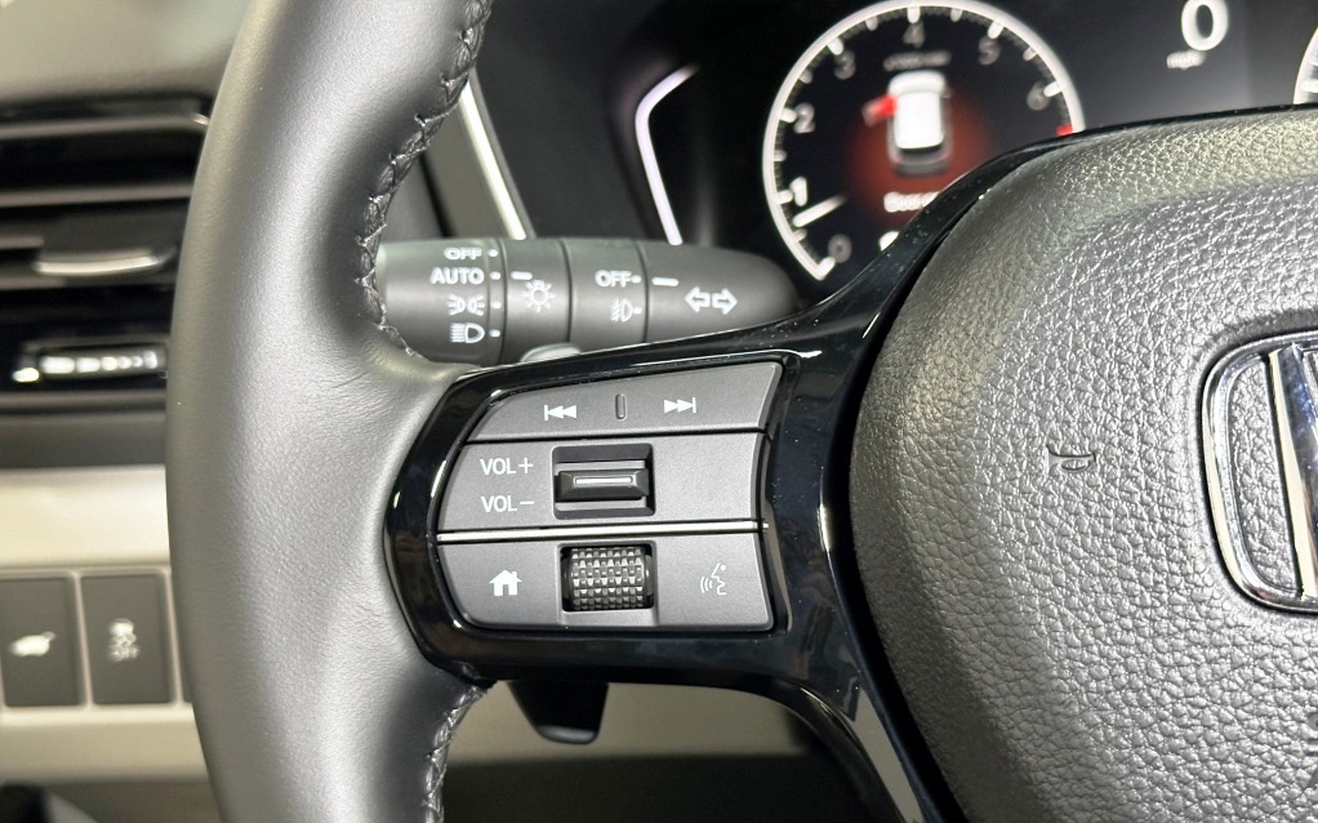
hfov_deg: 39.6
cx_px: 659
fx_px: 1831
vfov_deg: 25.3
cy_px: 462
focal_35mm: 51
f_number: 1.78
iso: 500
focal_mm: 6.86
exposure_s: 1/30
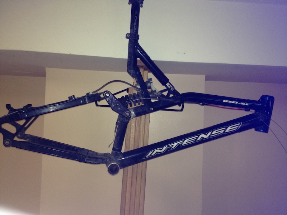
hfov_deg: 52.6
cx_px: 144
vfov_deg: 40.7
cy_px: 108
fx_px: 290
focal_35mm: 35
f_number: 2.4
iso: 100
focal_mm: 4.28
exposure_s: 1/20
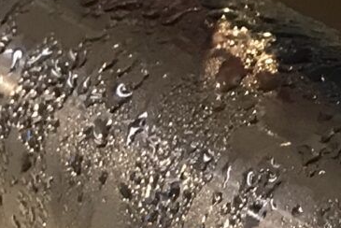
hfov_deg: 9.2
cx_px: 760
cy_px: -337
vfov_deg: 6.4
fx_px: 1934
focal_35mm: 204
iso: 50
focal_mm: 3.99
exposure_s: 1/17
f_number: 1.8
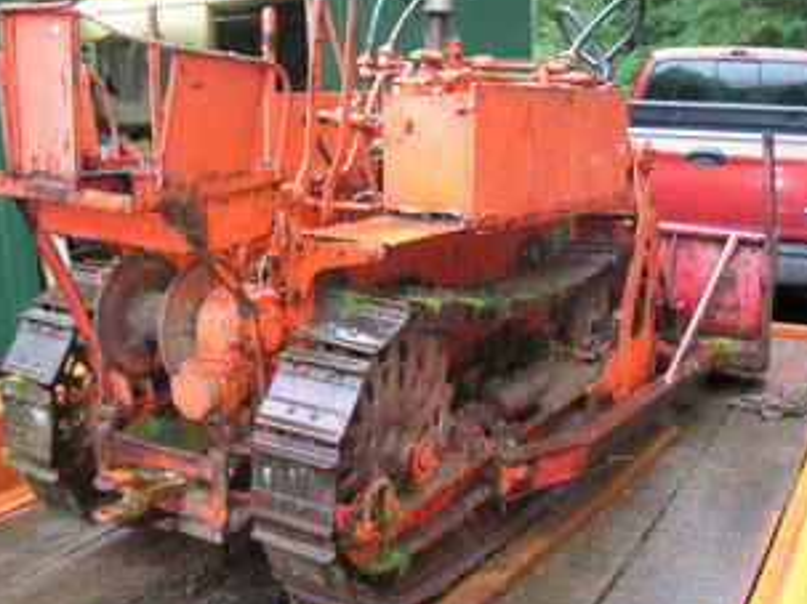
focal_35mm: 42
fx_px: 979
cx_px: 431
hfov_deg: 44.8
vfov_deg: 34.3
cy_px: 301
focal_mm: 5.6
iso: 146
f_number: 2.7
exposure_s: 1/30
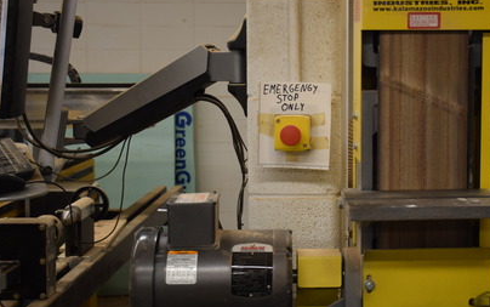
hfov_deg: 32.2
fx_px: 842
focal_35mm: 63
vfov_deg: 20.6
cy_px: 121
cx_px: 328
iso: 500
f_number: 4
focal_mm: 30
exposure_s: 1/60
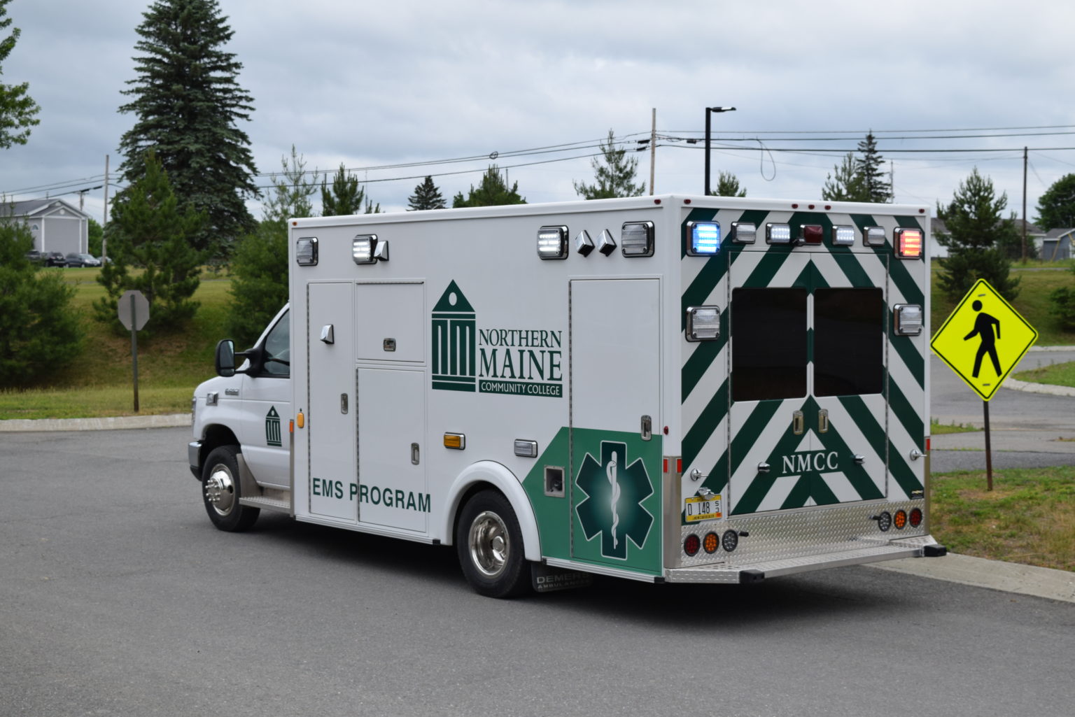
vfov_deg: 22.6
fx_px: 1792
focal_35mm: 60
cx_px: 538
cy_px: 358
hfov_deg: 33.4
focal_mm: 40
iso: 400
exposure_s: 1/1600
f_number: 7.1
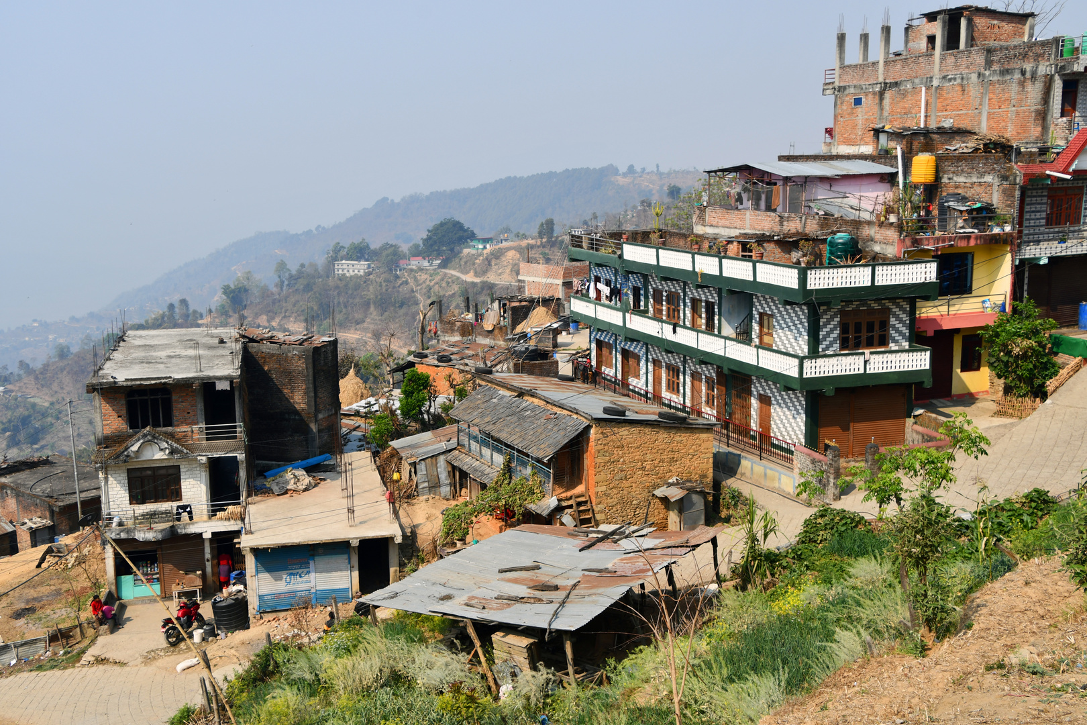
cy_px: 362
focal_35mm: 39
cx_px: 544
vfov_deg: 34.2
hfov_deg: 49.6
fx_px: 1177
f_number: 9
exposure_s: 1/320
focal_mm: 26
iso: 100
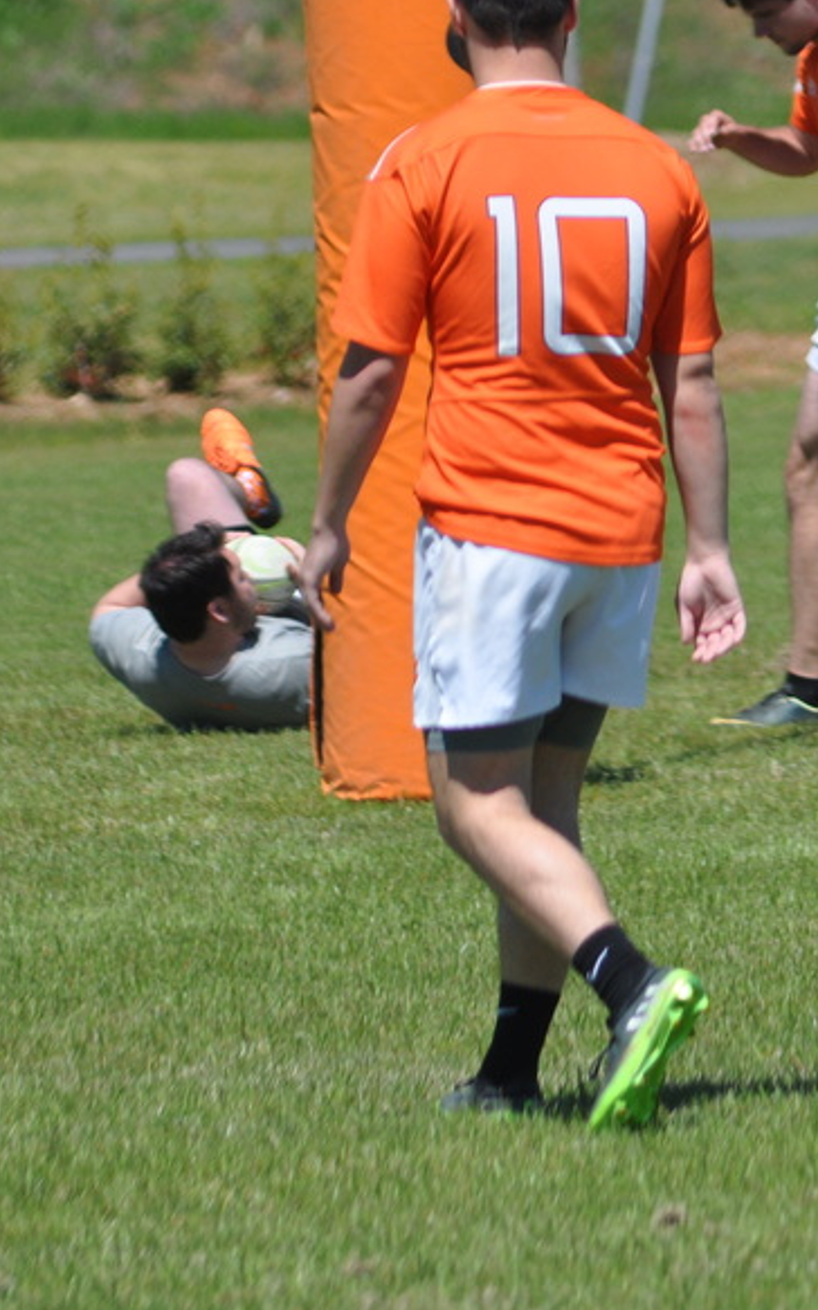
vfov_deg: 4.0
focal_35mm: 523
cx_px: 746
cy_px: 557
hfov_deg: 2.5
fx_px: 18665
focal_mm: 195
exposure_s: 1/1250
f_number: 4.8
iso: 400
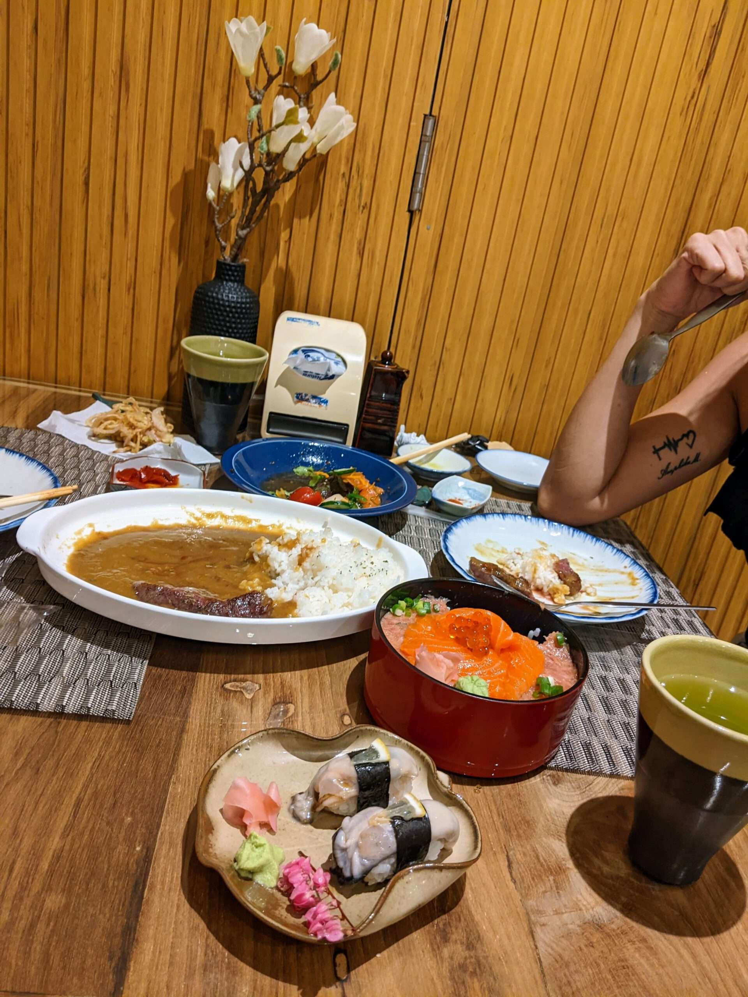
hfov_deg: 51.4
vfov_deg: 65.3
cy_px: 498
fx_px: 778
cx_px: 374
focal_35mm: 27
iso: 91
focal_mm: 4.44
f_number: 1.8
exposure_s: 1/25
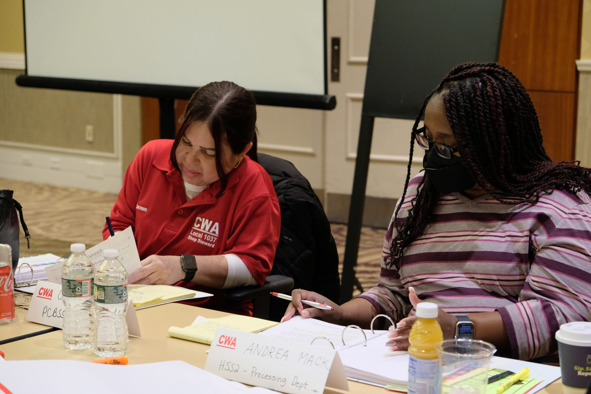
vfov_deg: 17.9
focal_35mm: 76
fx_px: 1247
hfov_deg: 26.7
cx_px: 296
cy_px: 197
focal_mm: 50.5
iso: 1600
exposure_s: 1/30
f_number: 4
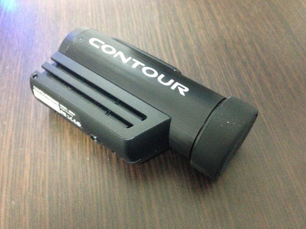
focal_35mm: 33
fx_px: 292
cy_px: 114
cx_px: 153
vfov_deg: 42.9
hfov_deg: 55.4
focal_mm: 4.13
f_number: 2.4
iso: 800
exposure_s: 1/15
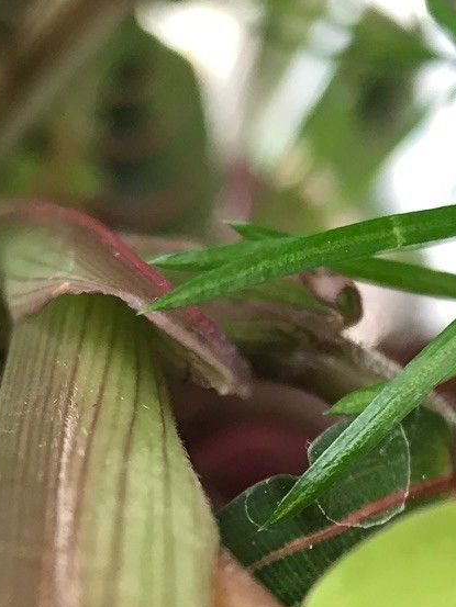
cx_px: 100
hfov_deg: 14.4
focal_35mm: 102
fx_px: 1791
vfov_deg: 18.8
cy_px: 577
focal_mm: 3.99
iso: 32
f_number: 1.8
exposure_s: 1/20
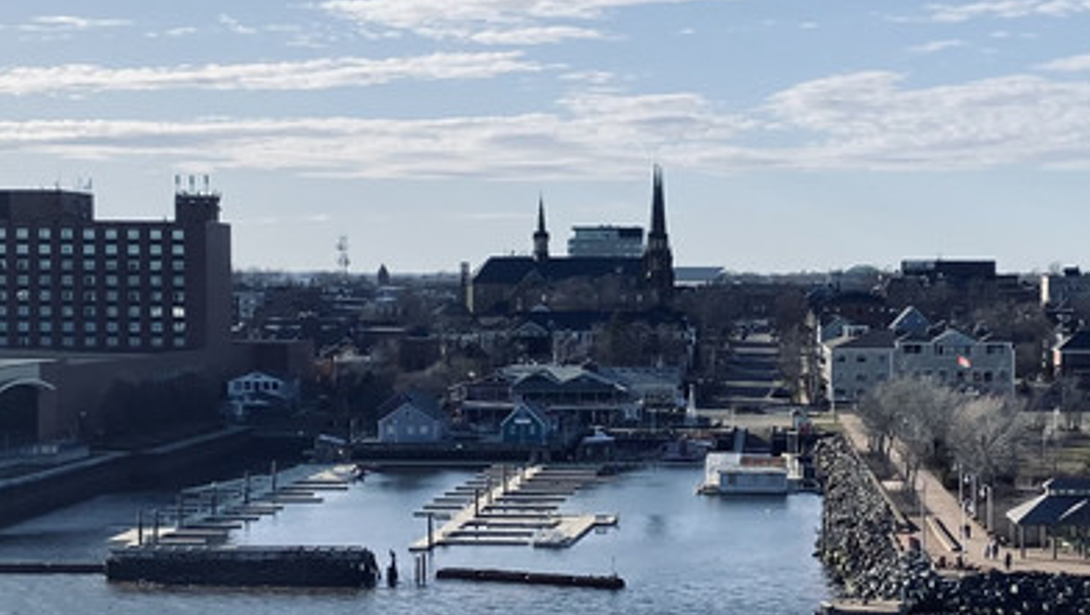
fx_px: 2227
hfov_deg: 27.4
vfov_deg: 15.7
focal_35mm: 77
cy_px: 390
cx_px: 702
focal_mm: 4.25
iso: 32
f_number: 1.8
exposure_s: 1/3846
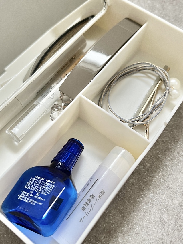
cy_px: 122
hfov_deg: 53.1
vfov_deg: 67.3
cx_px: 92
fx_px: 183
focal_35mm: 26
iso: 320
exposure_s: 1/60
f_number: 1.6
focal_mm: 5.1
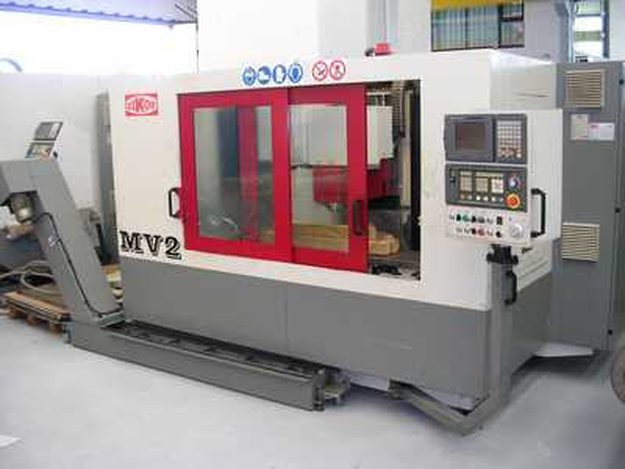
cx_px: 312
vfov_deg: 37.7
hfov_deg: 49.0
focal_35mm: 38
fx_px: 686
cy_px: 234
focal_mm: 5.8
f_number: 2.8
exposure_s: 1/30
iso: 50
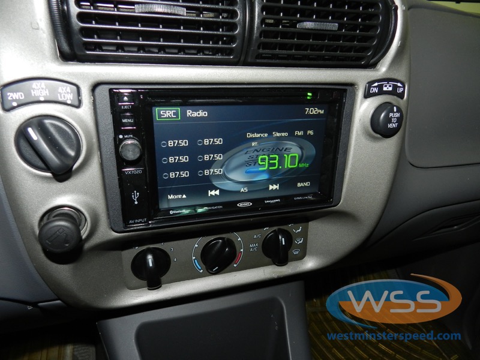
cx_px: 240
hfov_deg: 73.9
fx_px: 319
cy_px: 180
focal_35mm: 23
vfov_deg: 58.9
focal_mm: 4
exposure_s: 1/30
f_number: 3.4
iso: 200
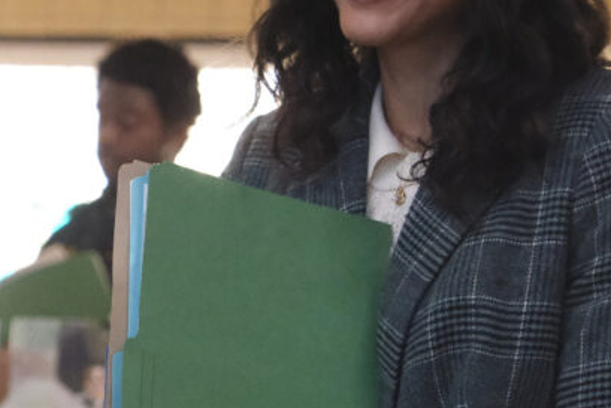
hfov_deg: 8.4
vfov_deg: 5.7
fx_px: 4109
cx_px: -84
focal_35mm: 242
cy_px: 282
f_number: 2.8
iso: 12800
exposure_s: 1/200
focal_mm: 50
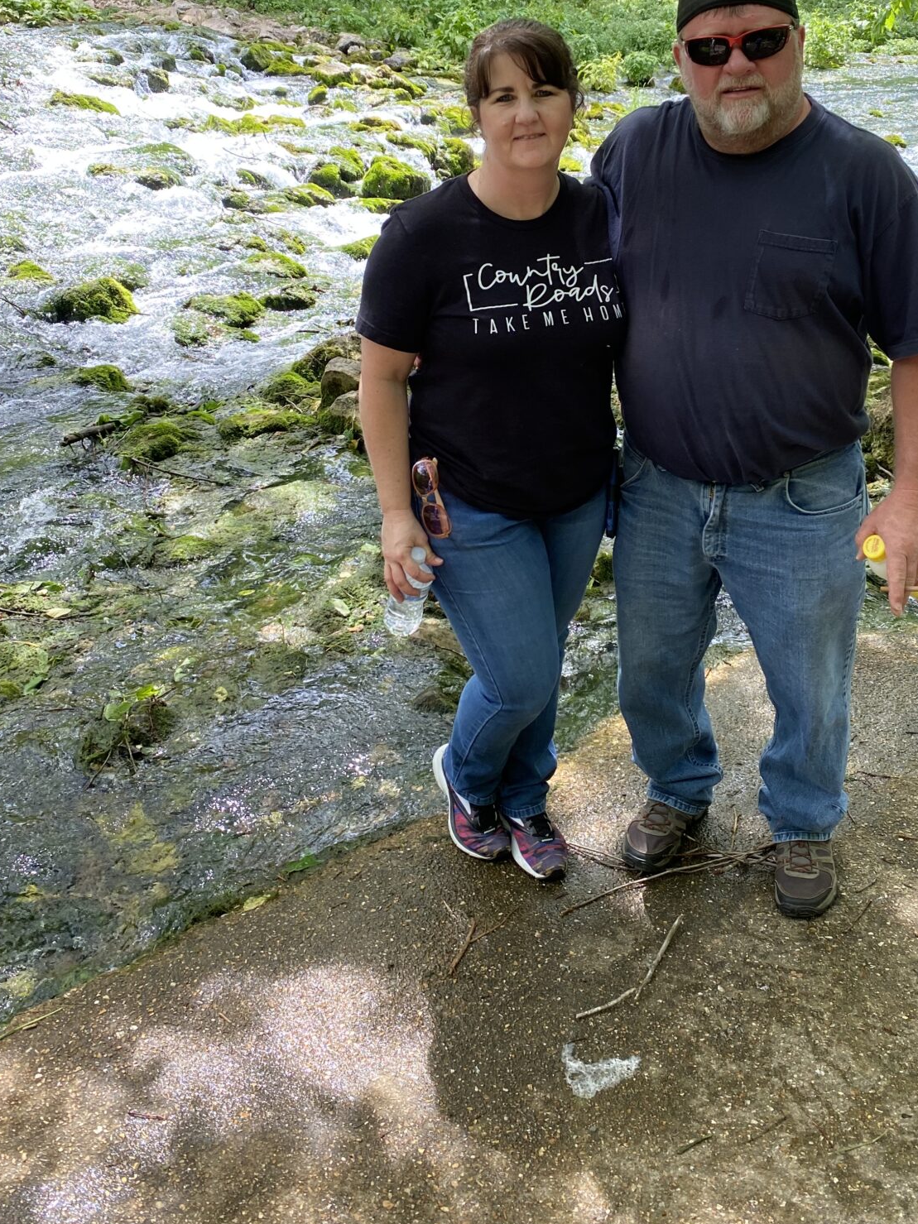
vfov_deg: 50.3
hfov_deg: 39.6
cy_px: 396
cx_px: 520
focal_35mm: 36
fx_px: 1273
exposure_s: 1/244
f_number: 1.8
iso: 32
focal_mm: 4.25
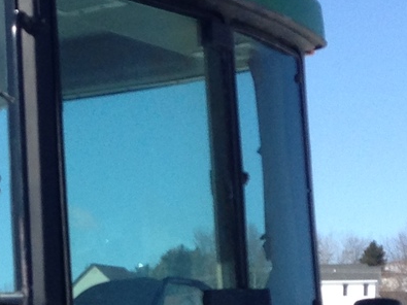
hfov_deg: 11.4
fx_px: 2010
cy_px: 570
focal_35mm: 171
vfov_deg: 8.3
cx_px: -52
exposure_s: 1/1748
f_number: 2.4
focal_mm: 4.12
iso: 64
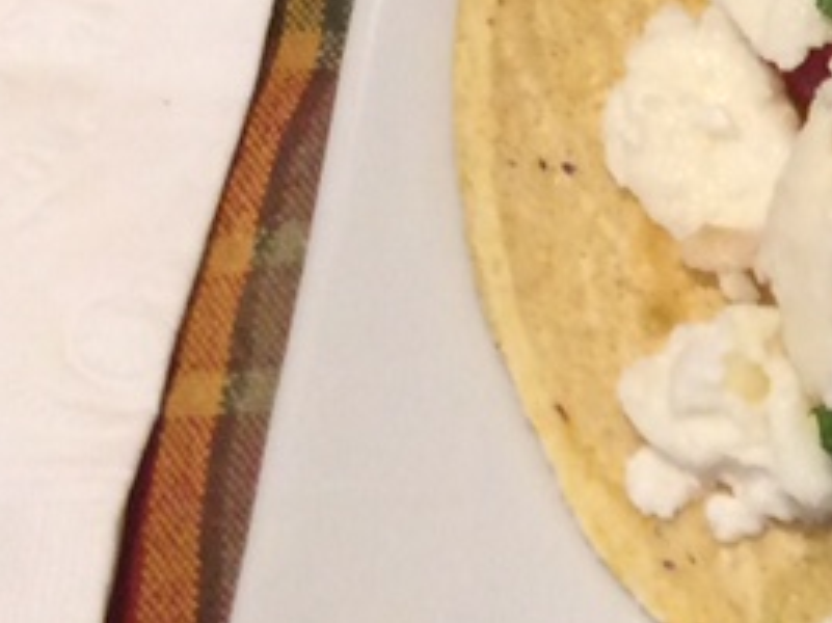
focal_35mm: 139
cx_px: 1779
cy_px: -131
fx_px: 3339
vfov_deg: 10.5
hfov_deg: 12.2
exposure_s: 1/30
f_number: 2.2
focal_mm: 4.15
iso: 100
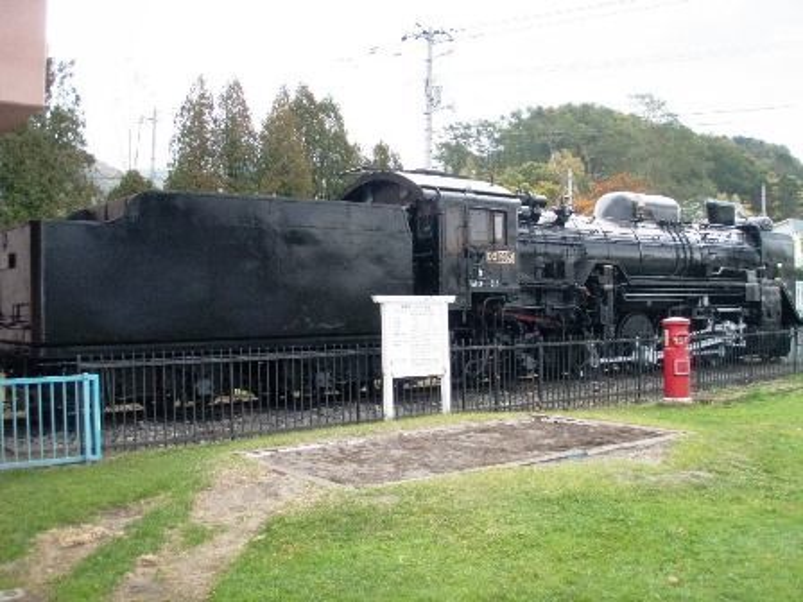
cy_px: 301
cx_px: 402
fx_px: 881
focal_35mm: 38
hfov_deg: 49.0
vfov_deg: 37.7
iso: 400
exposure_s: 1/250
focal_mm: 6.7
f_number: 3.5
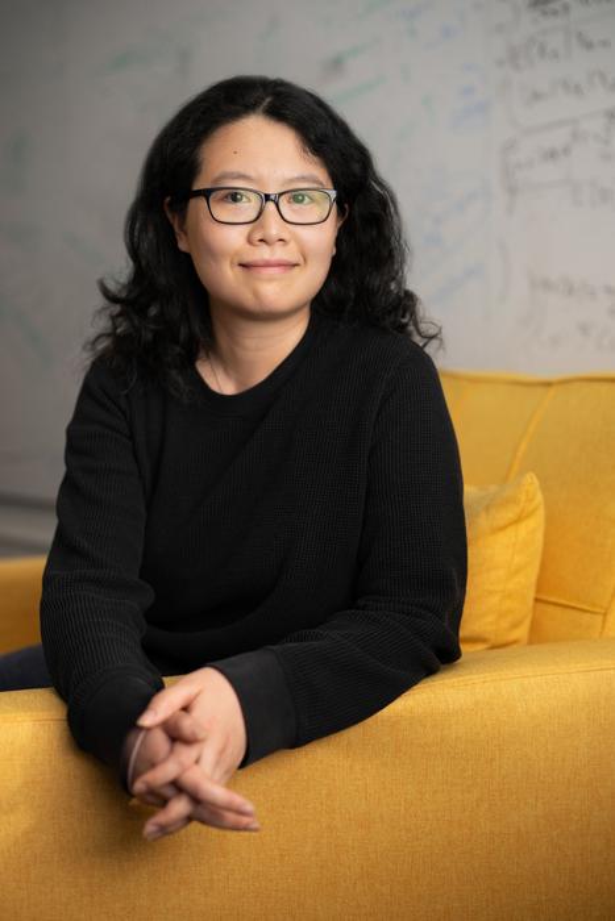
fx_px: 1281
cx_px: 308
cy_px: 460
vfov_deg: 39.6
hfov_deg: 27.0
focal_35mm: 50
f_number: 2
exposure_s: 1/1000
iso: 320
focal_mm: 50
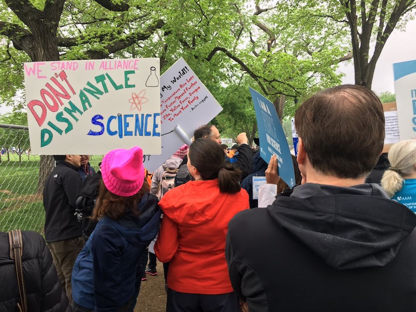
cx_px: 208
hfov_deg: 61.7
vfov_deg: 48.2
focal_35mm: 29
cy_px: 156
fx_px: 349
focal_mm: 4.15
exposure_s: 1/60
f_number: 2.2
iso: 32
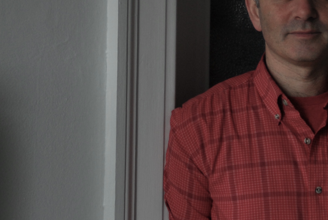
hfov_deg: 14.4
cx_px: 311
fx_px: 1277
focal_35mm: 140
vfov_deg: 9.8
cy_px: 25
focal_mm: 45
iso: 400
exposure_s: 1/20
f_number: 4.2
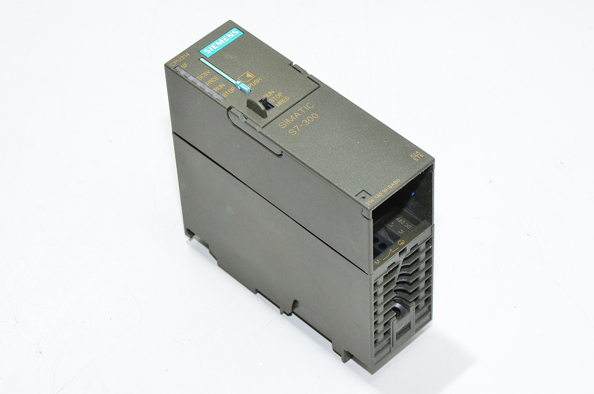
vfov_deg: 10.1
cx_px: 297
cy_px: 197
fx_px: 2223
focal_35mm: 135
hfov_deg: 15.2
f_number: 16
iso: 1600
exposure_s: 1/50
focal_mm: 90
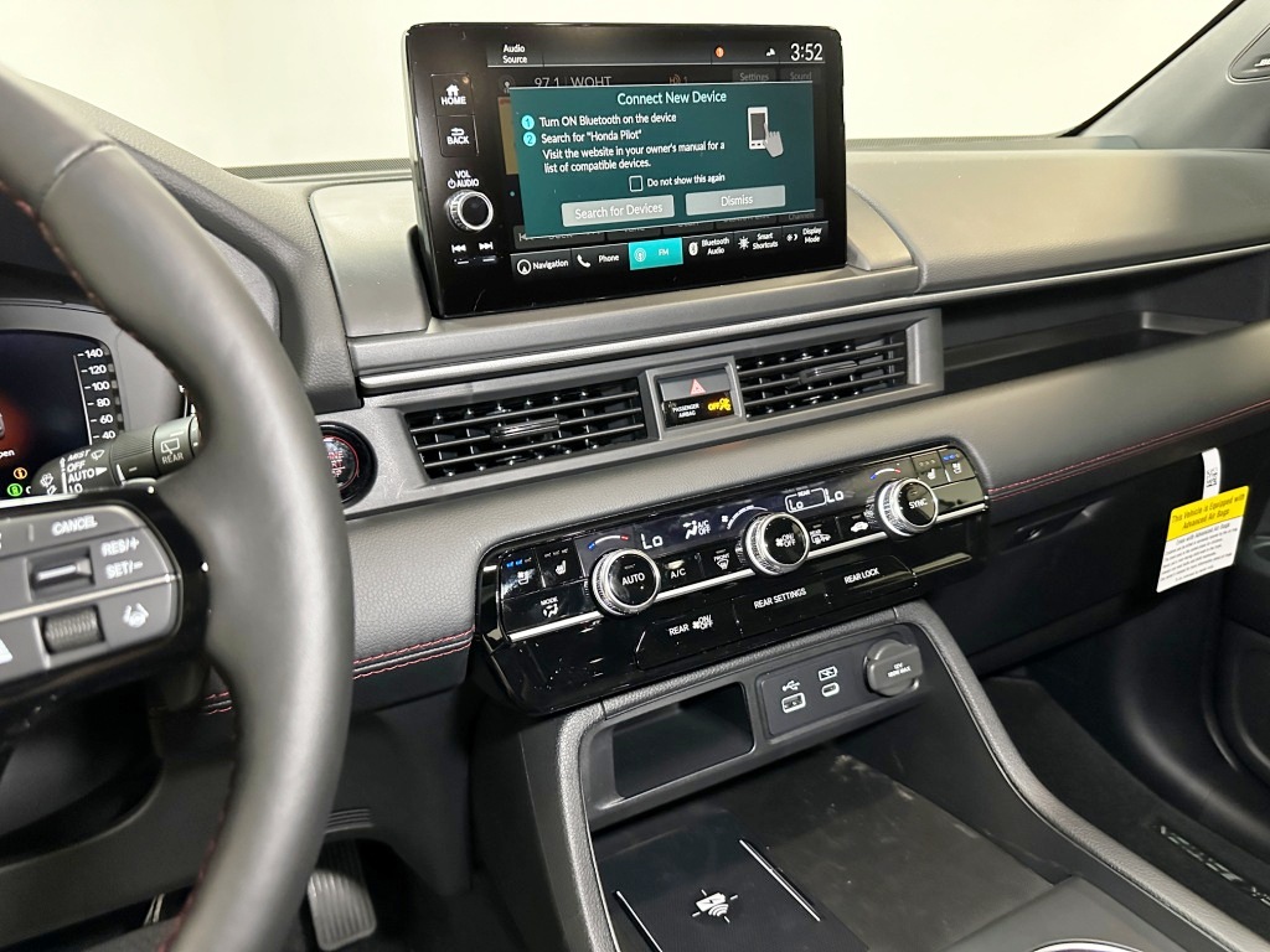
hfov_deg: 71.6
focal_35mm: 24
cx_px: 635
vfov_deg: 56.8
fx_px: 881
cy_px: 476
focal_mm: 6.86
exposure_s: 1/40
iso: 1000
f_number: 1.78
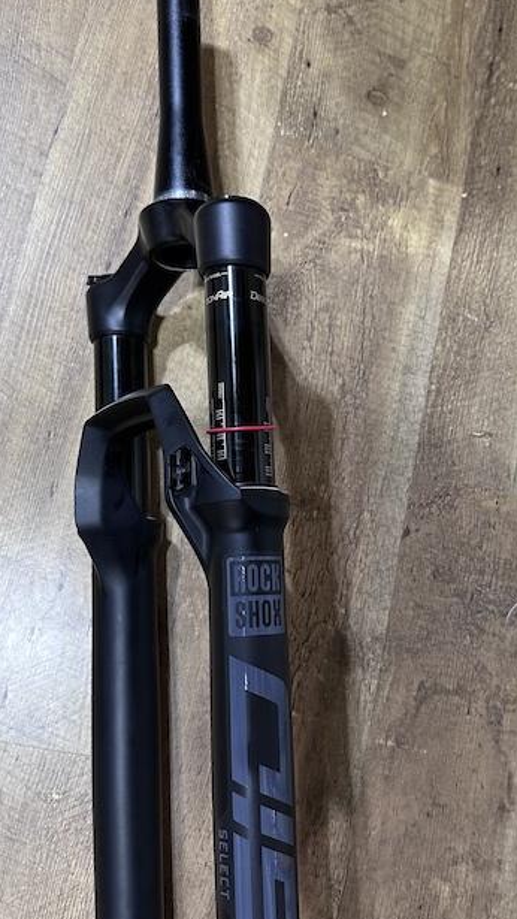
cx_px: 326
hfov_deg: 34.5
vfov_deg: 58.0
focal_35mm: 34
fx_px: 829
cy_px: 487
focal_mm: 6.86
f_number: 1.78
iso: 160
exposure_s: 1/60
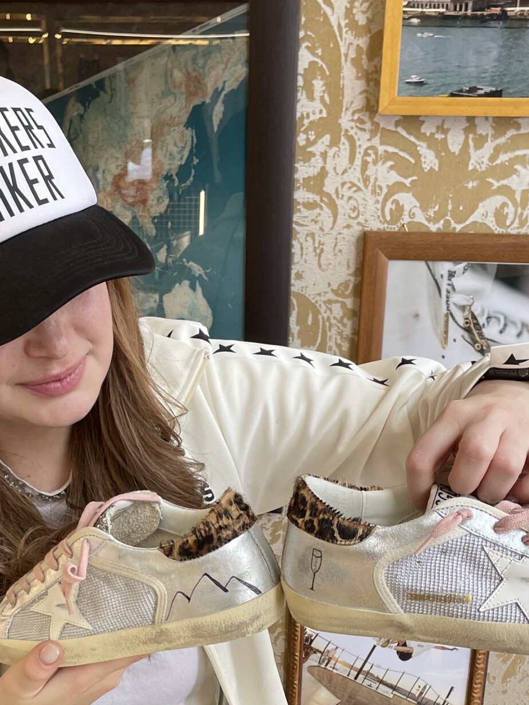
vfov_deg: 33.6
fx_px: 1101
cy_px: 639
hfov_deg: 27.0
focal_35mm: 54
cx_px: 229
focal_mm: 4.2
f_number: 1.6
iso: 64
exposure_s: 1/120
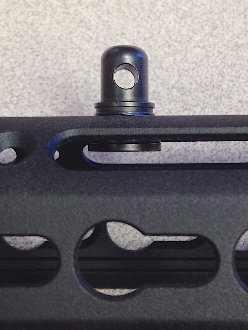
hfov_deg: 31.0
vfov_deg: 39.8
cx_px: 121
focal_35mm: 47
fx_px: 448
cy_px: 104
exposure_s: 1/24
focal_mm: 4.12
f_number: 2.4
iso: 50
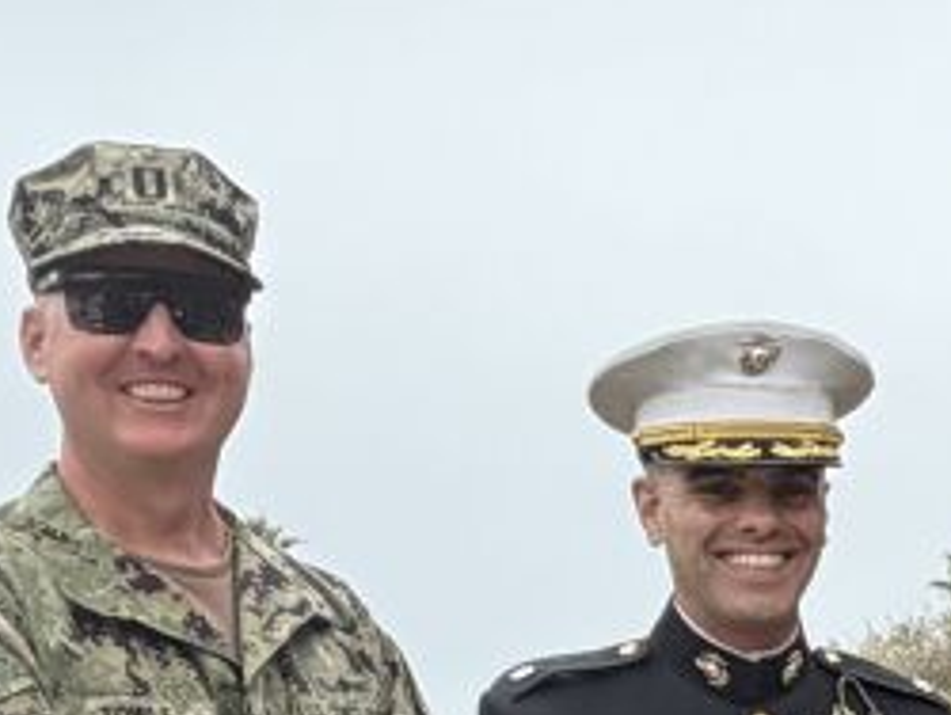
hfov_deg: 18.9
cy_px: 918
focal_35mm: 93
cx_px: 1369
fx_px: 2557
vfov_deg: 15.2
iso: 40
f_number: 2.2
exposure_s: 1/638
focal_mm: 2.22
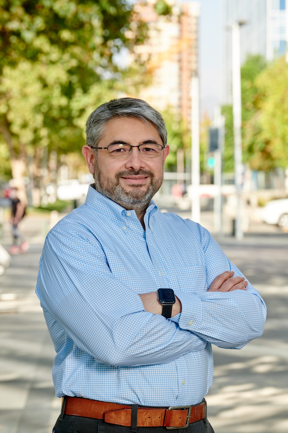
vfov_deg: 18.6
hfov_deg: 12.5
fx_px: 1320
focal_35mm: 110
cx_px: 144
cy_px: 216
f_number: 6.3
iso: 100
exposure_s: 1/100
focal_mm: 110
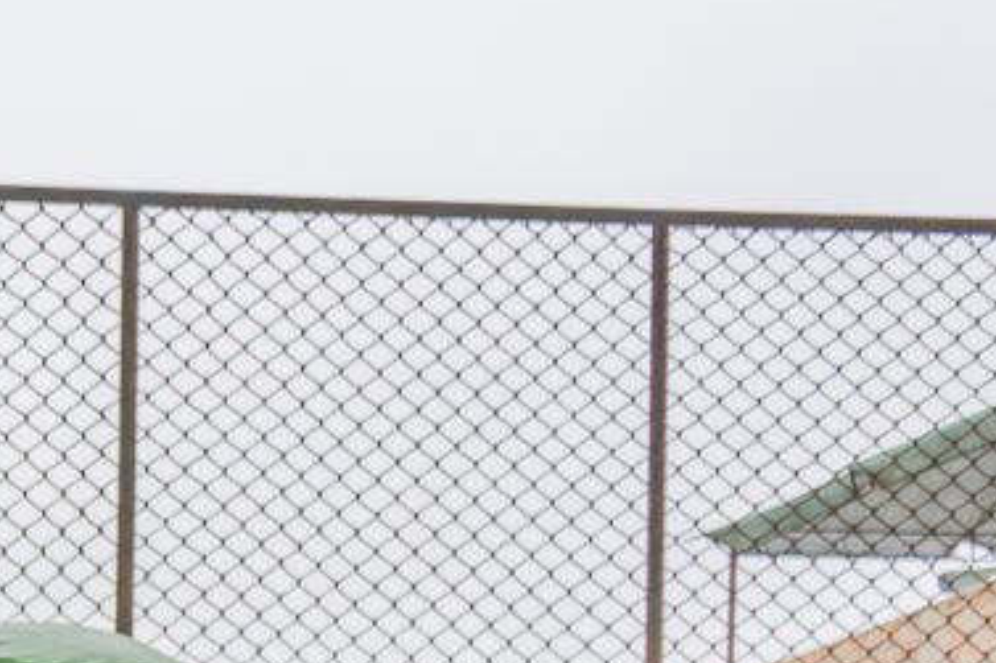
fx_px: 4203
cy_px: 1700
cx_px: -1596
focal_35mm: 152
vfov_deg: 8.2
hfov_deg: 10.9
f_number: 5.6
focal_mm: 28
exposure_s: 1/125
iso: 500
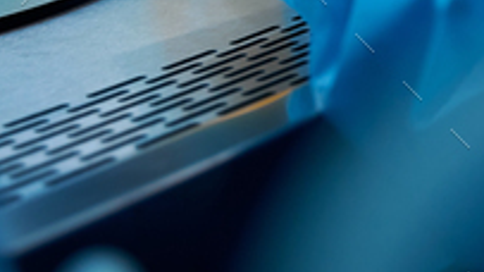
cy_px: -37
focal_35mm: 122
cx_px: 520
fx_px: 1565
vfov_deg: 9.8
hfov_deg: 17.1
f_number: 2.8
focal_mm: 40
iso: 500
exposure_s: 1/250
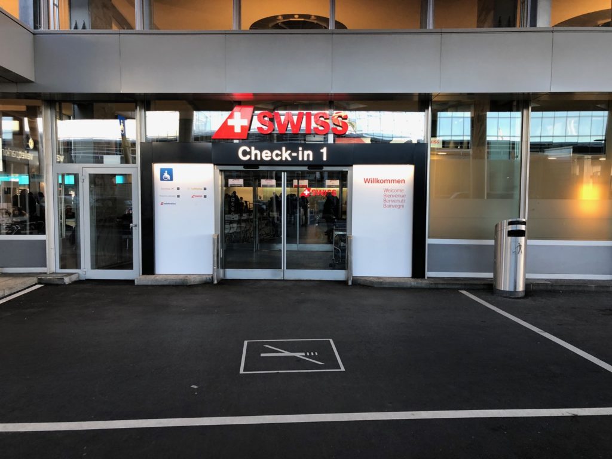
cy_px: 230
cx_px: 306
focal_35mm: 28
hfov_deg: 63.4
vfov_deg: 49.7
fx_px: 495
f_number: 1.8
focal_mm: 4
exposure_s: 1/33
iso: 40
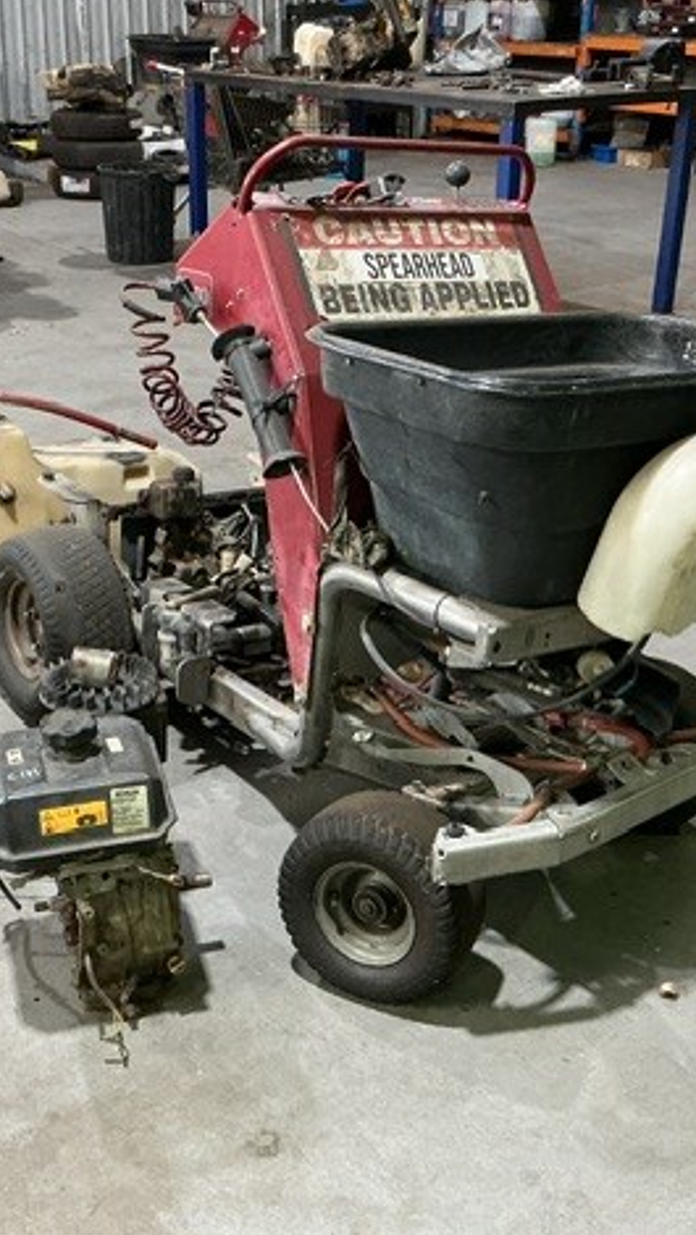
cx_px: 284
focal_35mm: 43
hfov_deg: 27.7
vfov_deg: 47.3
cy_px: 618
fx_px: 1408
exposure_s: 1/50
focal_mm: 3
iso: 200
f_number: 1.8
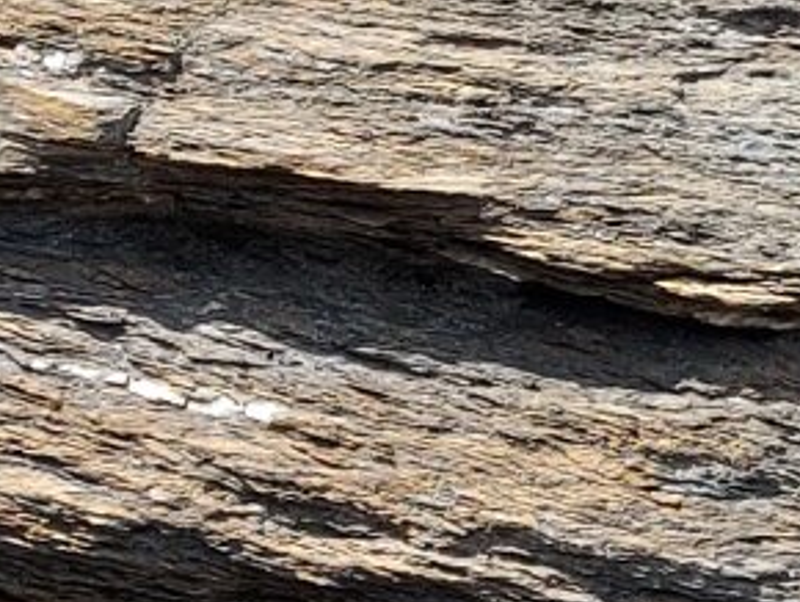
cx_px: 1727
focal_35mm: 186
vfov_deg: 8.0
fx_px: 4302
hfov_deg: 9.7
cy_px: 340
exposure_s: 1/873
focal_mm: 5.23
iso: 32
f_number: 1.8
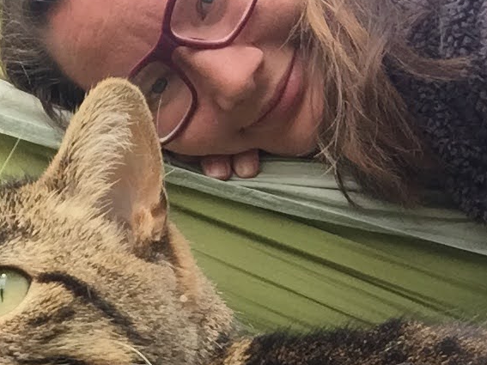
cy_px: 277
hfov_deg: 27.4
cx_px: 115
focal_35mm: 70
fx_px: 985
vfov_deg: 20.8
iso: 32
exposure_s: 1/451
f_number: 2.2
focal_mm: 2.65
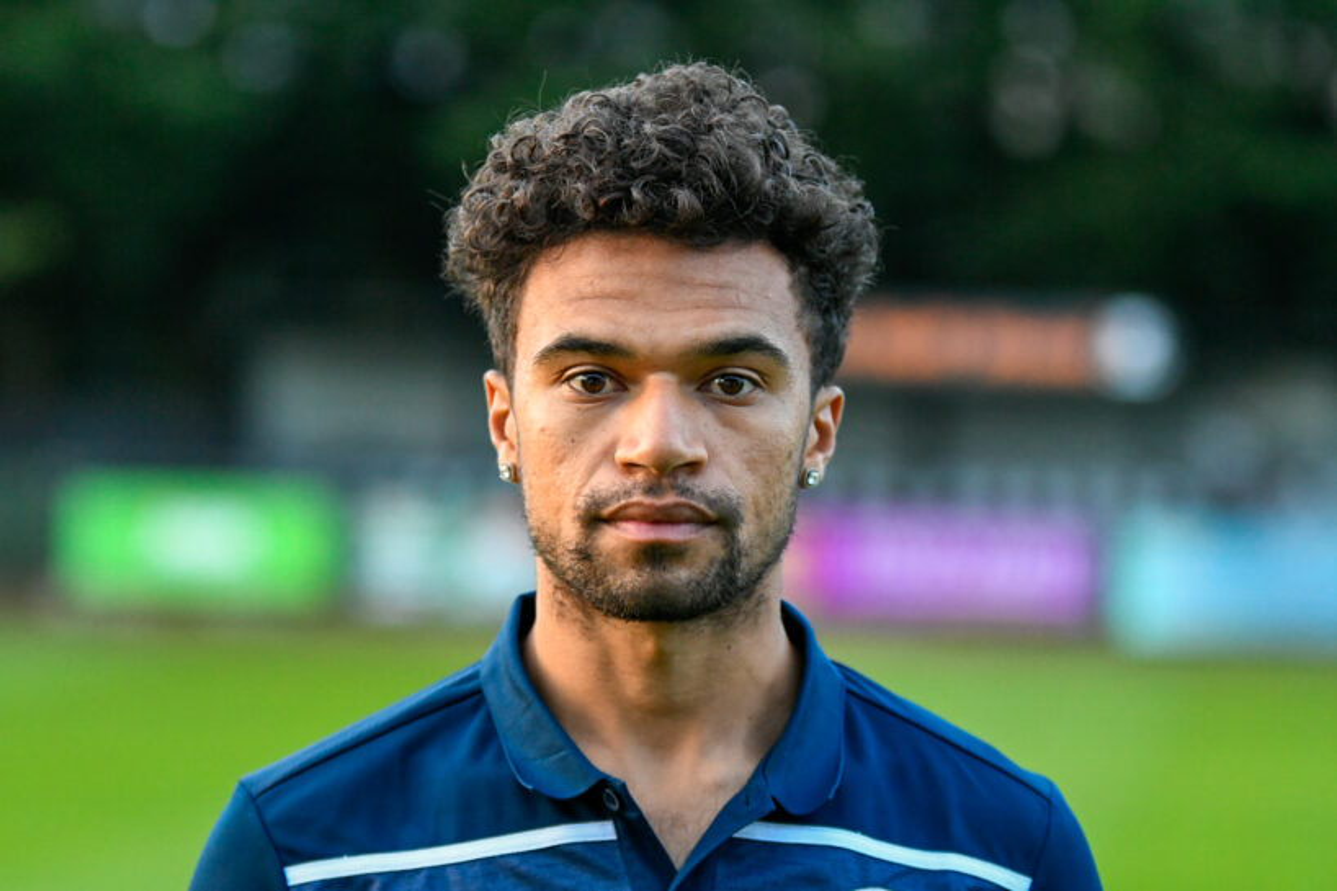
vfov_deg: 7.5
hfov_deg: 11.2
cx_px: 668
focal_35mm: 183
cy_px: 446
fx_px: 6795
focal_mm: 122
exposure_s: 1/500
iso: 3600
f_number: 2.8
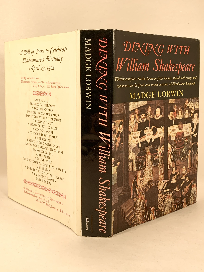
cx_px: 102
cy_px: 136
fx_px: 204
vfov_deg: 67.3
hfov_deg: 53.1
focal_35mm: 26
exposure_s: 1/131
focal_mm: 4.25
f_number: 1.8
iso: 25
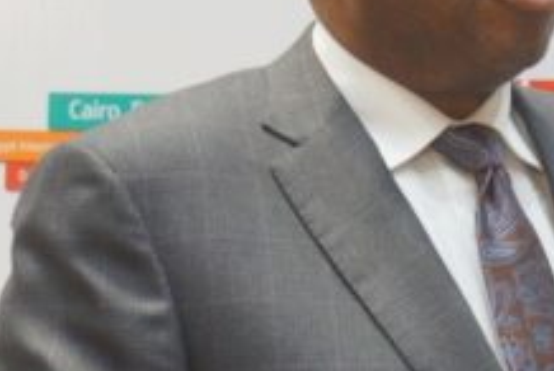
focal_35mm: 127
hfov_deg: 15.9
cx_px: 480
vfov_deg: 10.8
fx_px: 1957
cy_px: 61
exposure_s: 1/60
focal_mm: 44
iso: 3200
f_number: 5.6
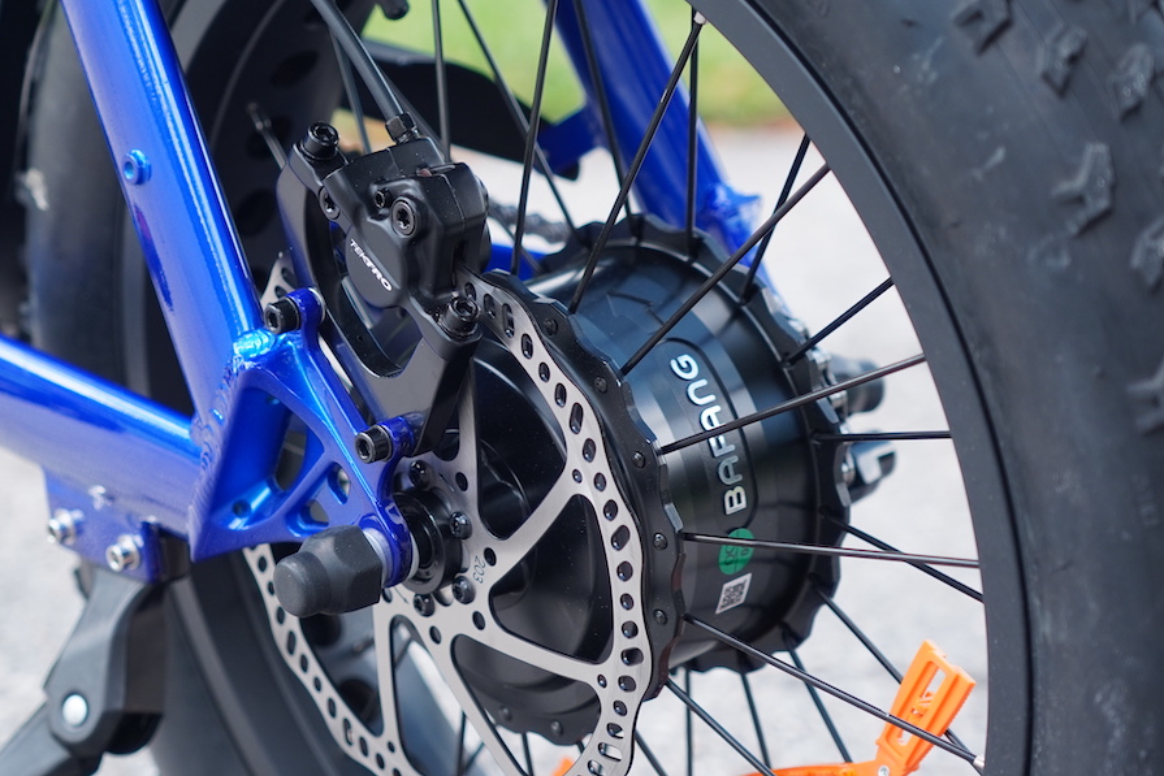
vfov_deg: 14.6
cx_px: 408
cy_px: 426
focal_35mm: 94
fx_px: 3031
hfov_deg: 21.7
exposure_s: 1/80
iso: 250
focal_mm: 43
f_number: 2.8
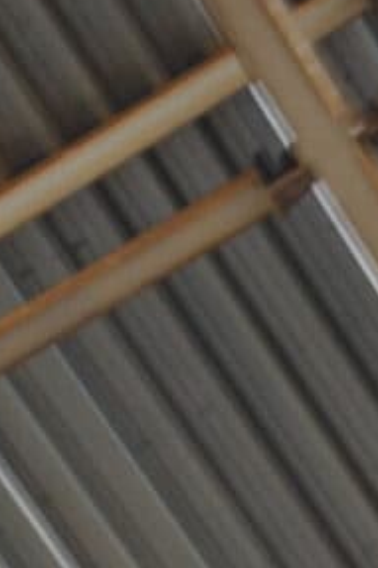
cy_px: 1425
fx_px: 4426
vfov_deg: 6.9
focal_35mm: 281
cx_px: 802
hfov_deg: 4.8
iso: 400
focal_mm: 35
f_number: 5
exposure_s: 1/10
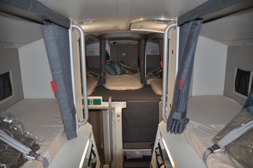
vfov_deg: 47.7
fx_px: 189
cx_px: 126
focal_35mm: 27
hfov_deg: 67.5
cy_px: 84
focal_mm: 18
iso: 800
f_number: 3.5
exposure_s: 1/60
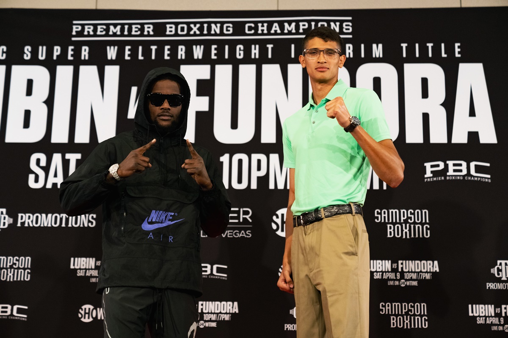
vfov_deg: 20.0
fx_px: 959
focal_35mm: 68
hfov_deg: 29.7
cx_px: 254
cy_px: 169
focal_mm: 68
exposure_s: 1/160
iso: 3200
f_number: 2.8
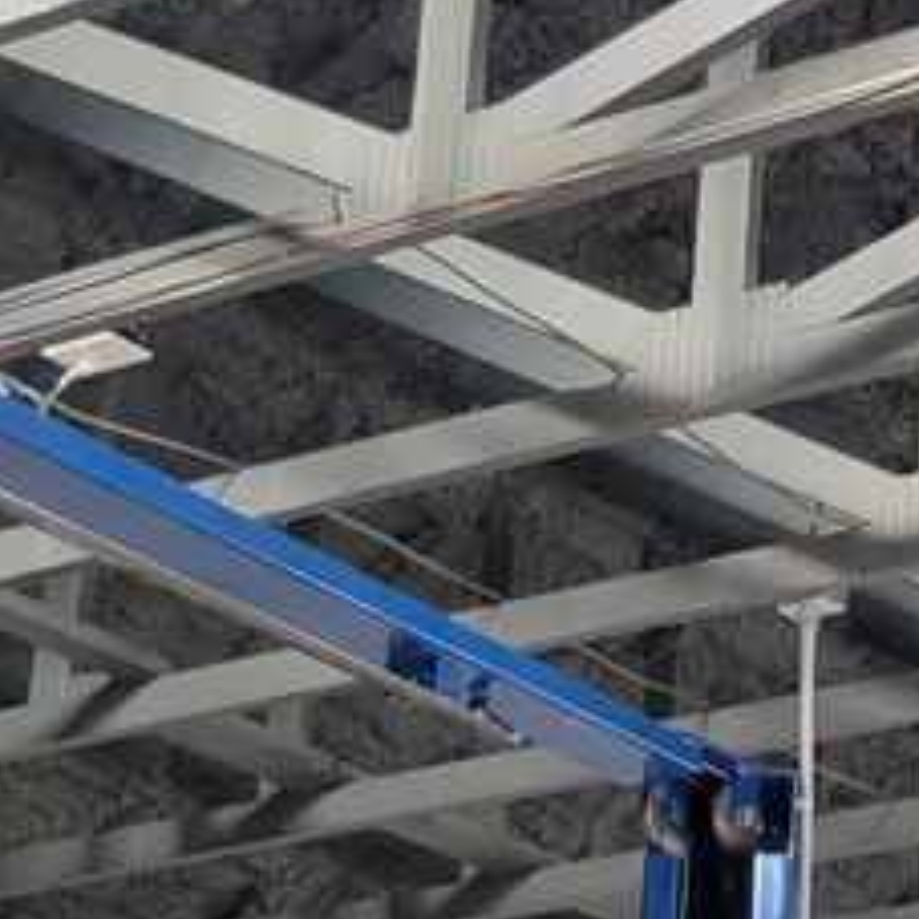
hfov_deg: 14.7
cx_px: 1259
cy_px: 607
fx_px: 3364
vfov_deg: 15.5
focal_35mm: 112
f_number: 1.8
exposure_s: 1/40
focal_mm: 6.7
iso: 500
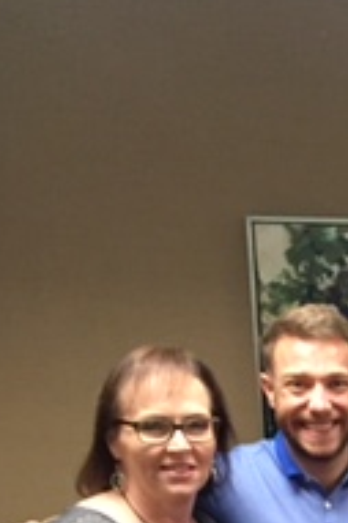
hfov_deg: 12.0
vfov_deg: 19.3
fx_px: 1467
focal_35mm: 101
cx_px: 701
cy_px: 600
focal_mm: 4.15
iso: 200
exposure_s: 1/30
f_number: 2.2
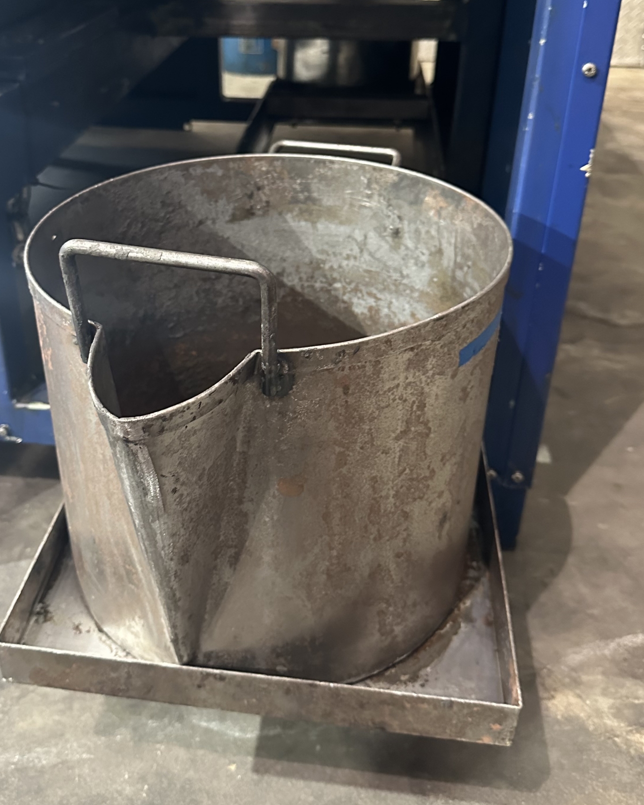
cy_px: 313
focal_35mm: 35
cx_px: 243
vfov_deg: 51.1
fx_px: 834
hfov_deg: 41.9
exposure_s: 1/40
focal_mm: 6.86
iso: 800
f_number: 1.78
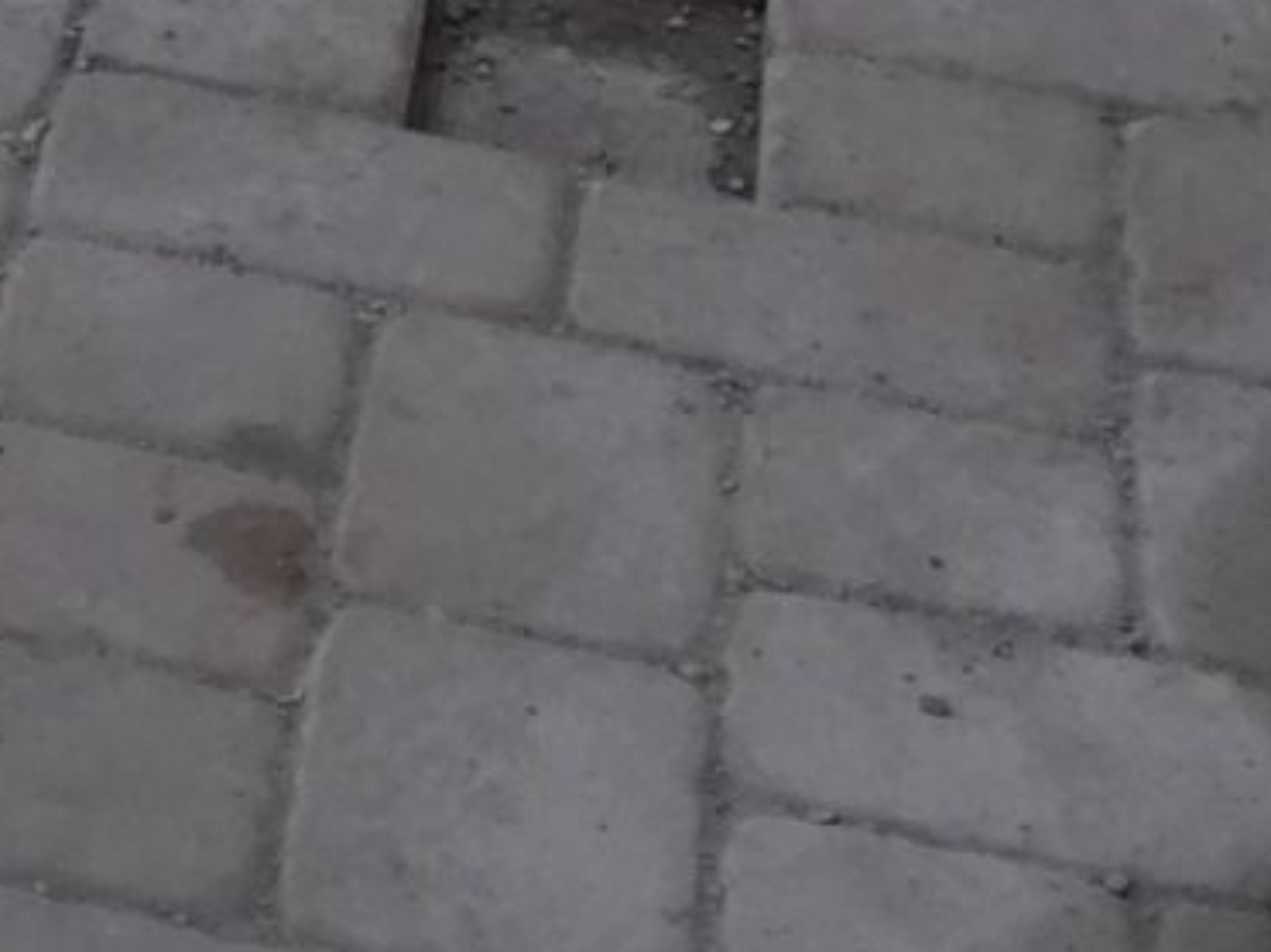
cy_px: -1394
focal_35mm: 160
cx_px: -1065
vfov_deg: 8.4
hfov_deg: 11.4
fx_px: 5873
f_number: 2.2
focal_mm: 4.15
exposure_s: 1/384
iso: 32
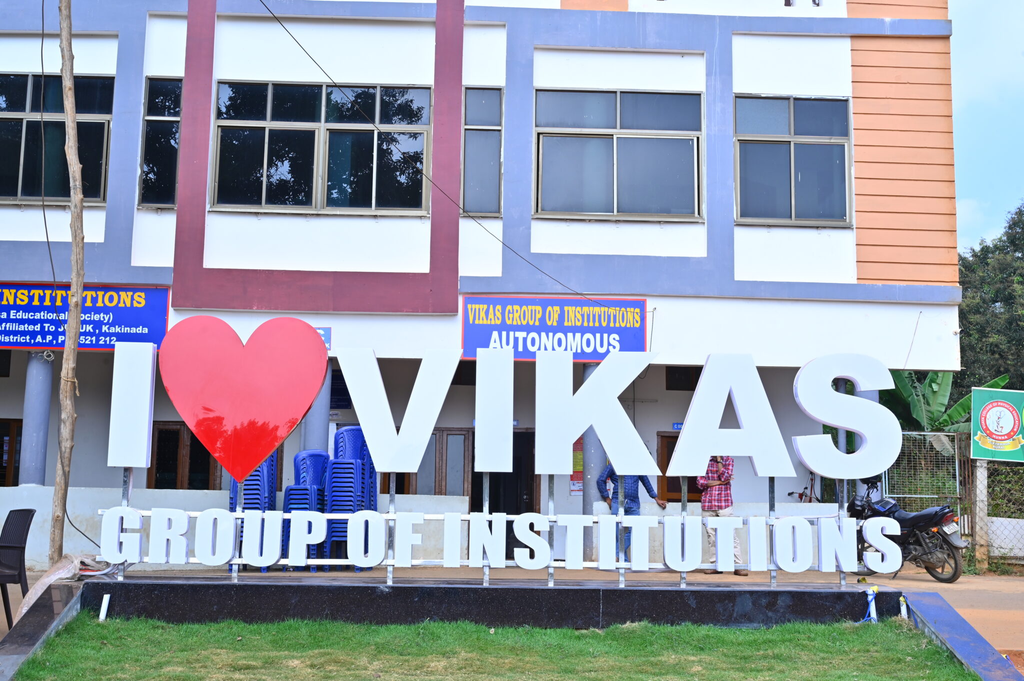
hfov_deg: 44.5
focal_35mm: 44
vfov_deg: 30.5
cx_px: 512
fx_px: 1251
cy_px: 340
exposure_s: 1/125
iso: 250
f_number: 11
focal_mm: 44
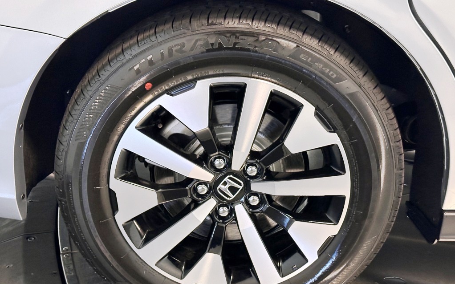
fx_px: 632
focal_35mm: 51
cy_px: 170
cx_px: 228
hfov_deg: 39.6
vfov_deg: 25.3
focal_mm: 6.86
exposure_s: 1/30
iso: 500
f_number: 1.78
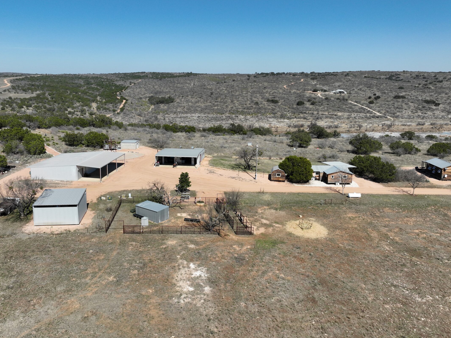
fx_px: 378
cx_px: 193
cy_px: 158
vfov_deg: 48.2
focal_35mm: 29
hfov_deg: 61.4
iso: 100
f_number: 4.5
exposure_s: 1/60
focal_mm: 12.29
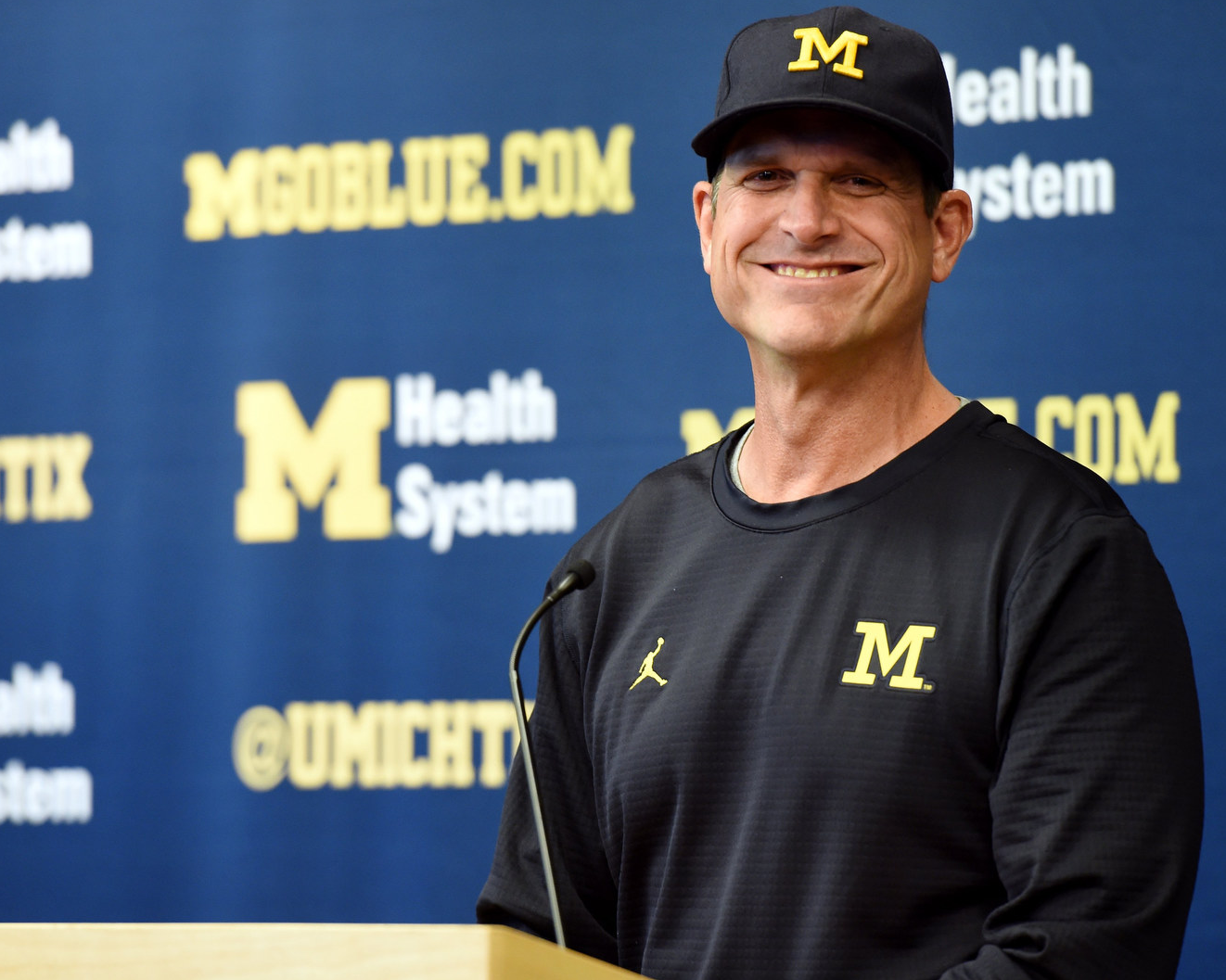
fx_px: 8235
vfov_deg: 6.8
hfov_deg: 8.5
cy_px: 488
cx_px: 613
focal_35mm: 227
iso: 2500
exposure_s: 1/250
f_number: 4
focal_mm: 200
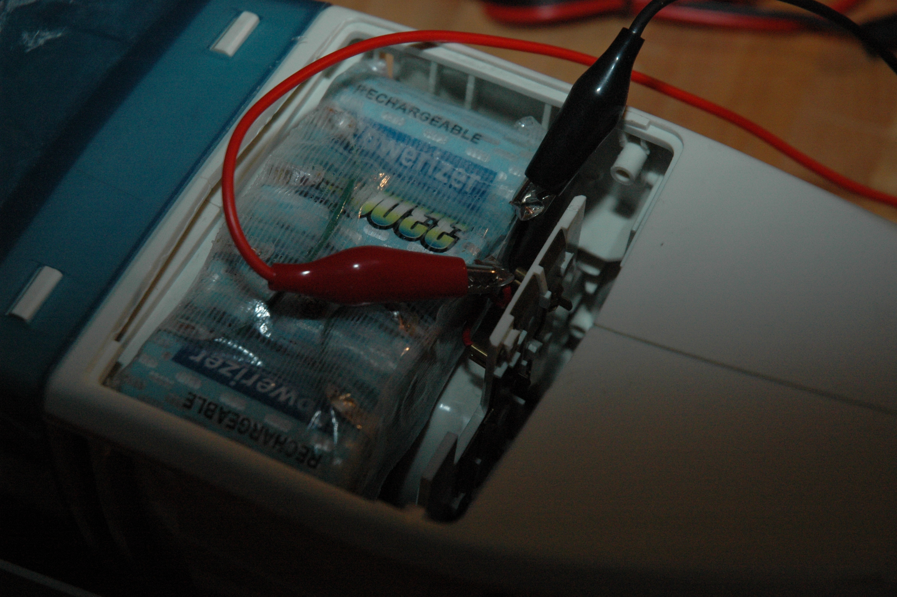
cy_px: 298
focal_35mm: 105
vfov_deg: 13.0
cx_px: 448
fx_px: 2614
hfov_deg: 19.5
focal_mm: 70
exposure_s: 1/60
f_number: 5.6
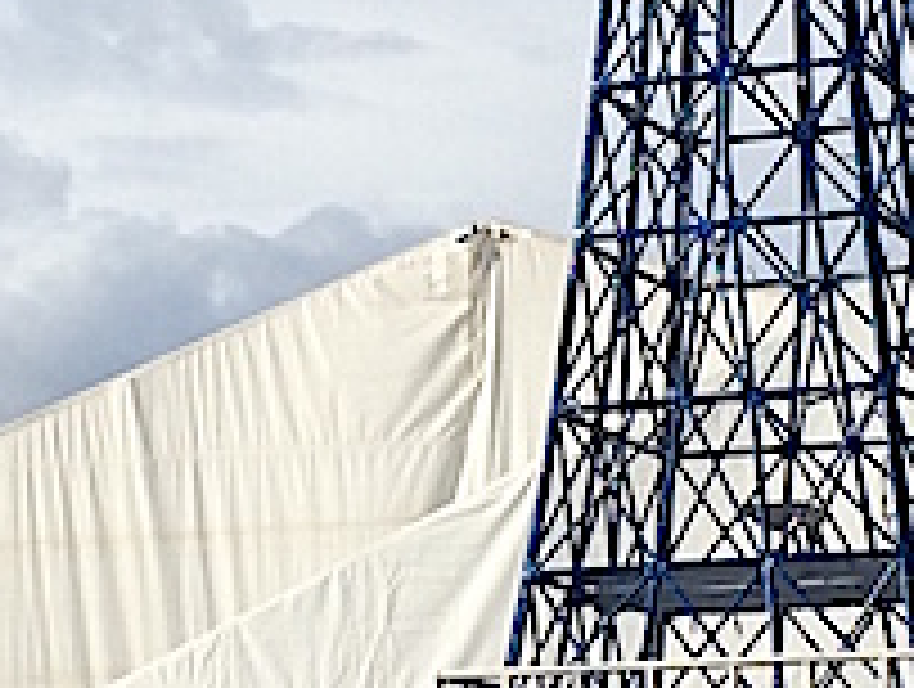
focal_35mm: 146
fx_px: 3862
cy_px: 373
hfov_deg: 13.5
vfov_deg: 10.2
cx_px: 383
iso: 32
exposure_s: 1/3731
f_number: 2.2
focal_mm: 4.15
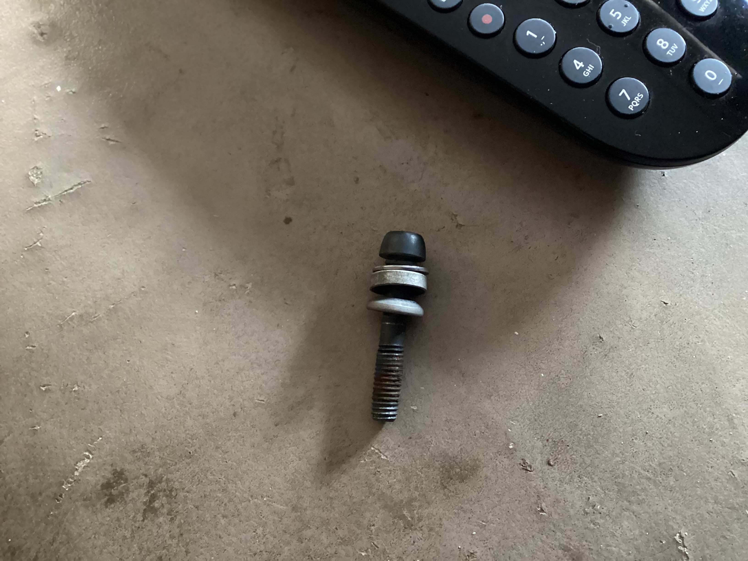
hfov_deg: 58.4
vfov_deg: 45.4
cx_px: 374
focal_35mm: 31
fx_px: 670
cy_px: 280
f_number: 2.4
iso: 800
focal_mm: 3.3
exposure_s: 1/17
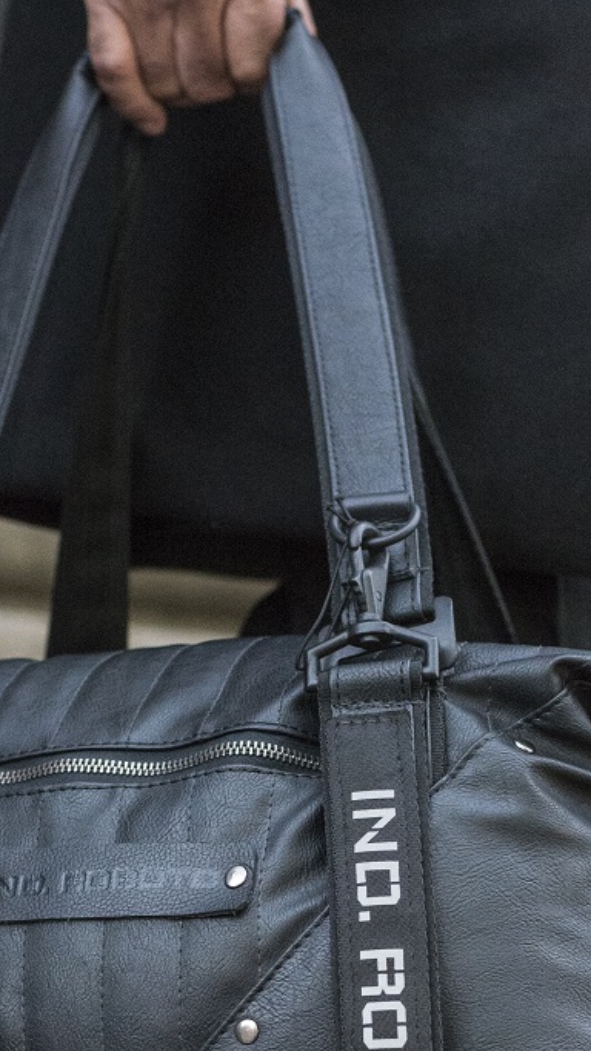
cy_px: 1043
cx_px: 220
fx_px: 3456
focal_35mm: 124
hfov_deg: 9.8
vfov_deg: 16.9
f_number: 4
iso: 6400
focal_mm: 50
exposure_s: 1/4000
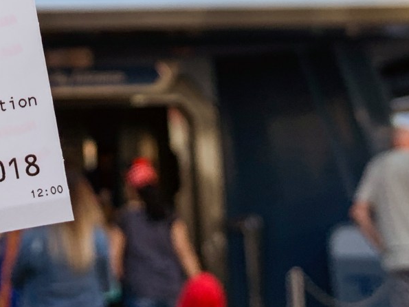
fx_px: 721
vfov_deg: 22.3
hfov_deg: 31.0
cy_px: -51
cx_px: 92
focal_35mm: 61
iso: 25
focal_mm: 4.25
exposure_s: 1/372
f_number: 1.8
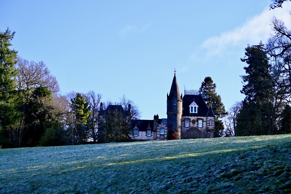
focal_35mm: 70
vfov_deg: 19.5
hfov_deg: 28.8
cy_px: 97
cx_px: 146
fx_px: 566
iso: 250
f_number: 5.6
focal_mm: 70
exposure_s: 1/400
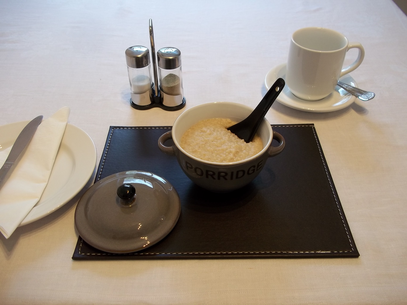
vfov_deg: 44.2
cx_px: 204
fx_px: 376
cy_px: 152
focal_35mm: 32
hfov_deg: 56.8
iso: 80
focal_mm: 5.7
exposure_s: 1/30
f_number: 2.9
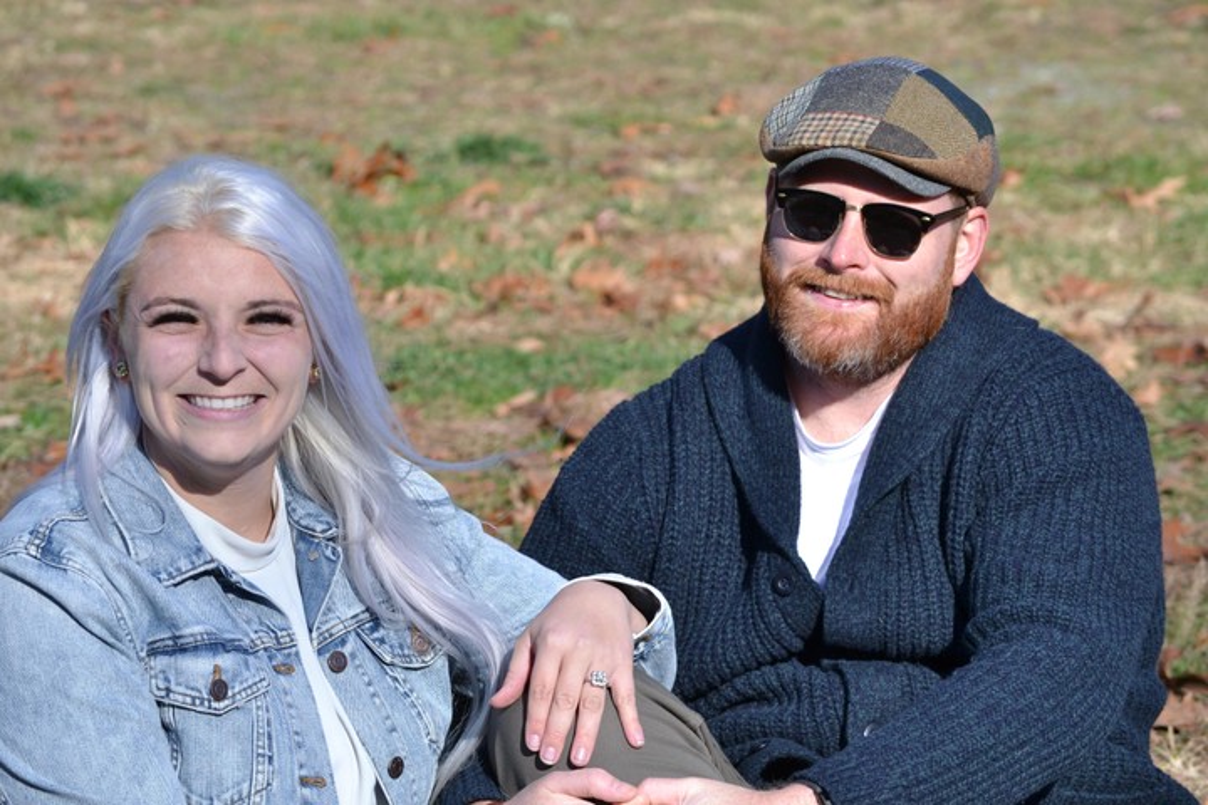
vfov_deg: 7.9
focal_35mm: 174
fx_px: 5838
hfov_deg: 11.8
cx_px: 604
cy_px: 402
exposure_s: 1/200
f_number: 7.1
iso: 100
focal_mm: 116
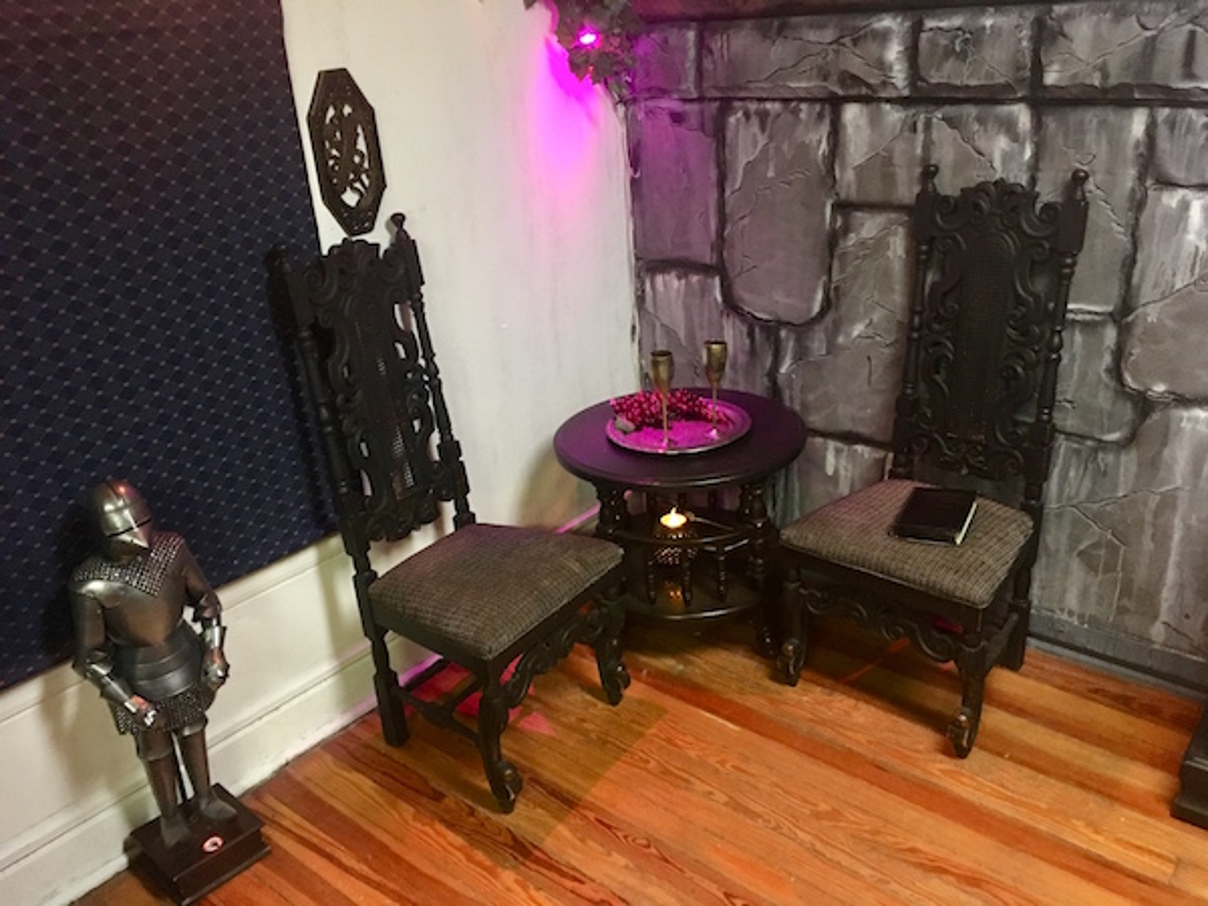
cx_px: 604
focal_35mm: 29
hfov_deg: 61.7
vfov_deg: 48.2
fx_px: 1012
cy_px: 453
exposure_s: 1/15
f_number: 2.2
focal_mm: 4.15
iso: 250
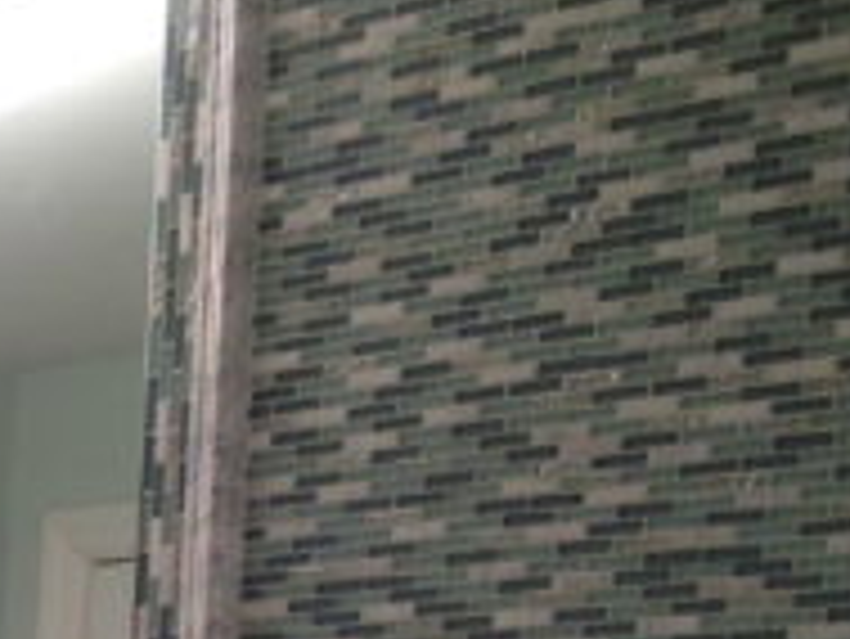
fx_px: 3489
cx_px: -504
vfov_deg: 9.8
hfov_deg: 13.0
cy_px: 1202
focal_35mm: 142
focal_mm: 4.28
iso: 64
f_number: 2.4
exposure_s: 1/40
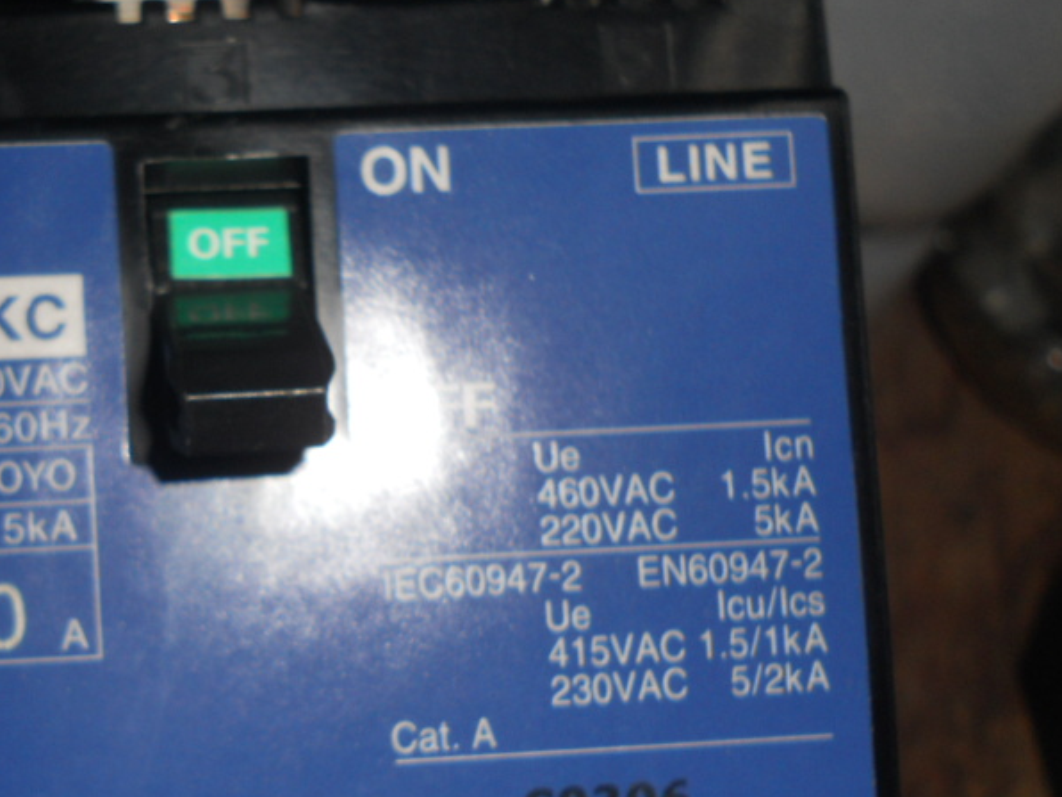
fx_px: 1687
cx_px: 198
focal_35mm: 55
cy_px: 560
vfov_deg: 26.3
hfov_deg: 33.8
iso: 80
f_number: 8.8
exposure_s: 1/25
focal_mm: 5.8
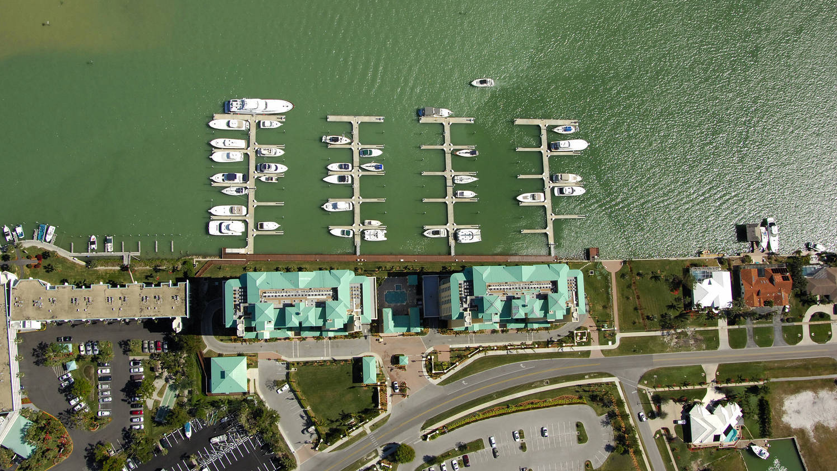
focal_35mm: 38
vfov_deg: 31.1
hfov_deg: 52.8
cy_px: 195
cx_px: 417
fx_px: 843
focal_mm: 24
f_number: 8.5
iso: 400
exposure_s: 1/1000
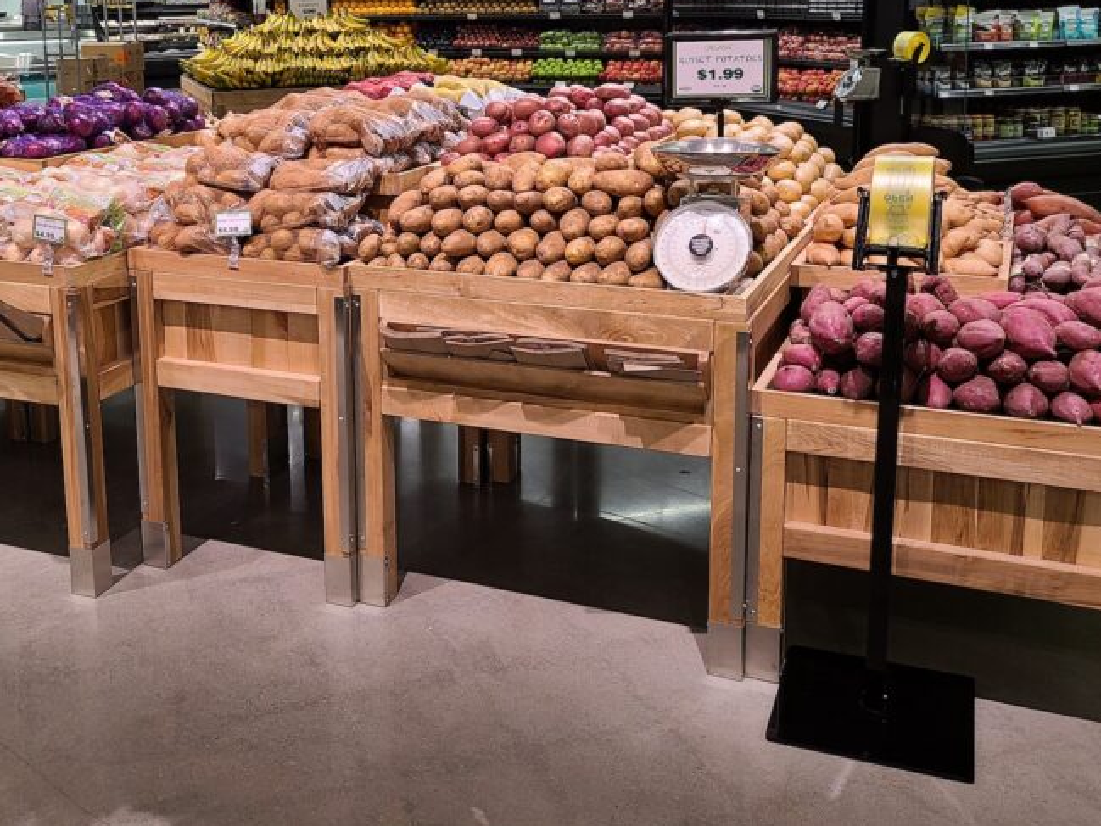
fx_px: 1304
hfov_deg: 45.3
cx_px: 407
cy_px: 249
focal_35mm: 41
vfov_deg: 34.7
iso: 50
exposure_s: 1/59
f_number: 1.8
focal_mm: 5.4
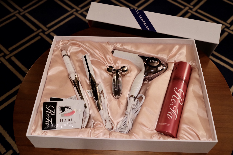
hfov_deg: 54.4
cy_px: 78
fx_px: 227
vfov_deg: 37.9
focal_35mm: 35
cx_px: 116
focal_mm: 23
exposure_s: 1/60
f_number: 2.2
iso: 3200
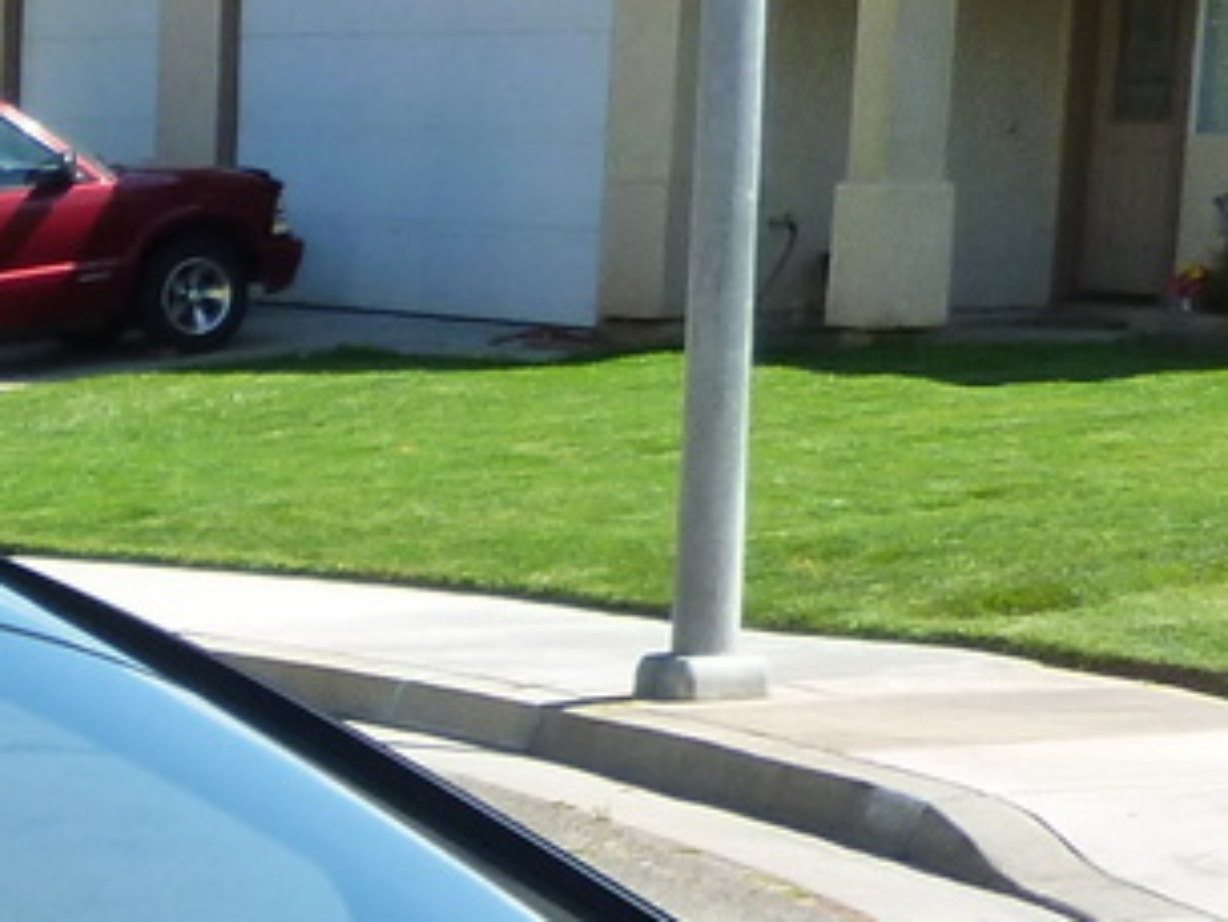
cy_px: 1880
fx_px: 5217
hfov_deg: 12.8
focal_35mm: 147
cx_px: -592
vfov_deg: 9.4
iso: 160
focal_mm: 5
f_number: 3.3
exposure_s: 1/500
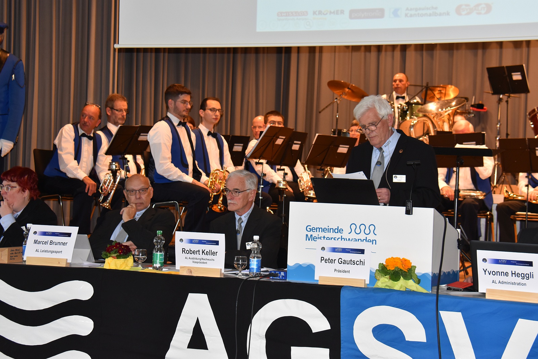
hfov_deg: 26.0
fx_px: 1166
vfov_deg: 17.5
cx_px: 269
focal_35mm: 78
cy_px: 180
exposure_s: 1/60
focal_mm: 52
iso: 800
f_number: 5.3
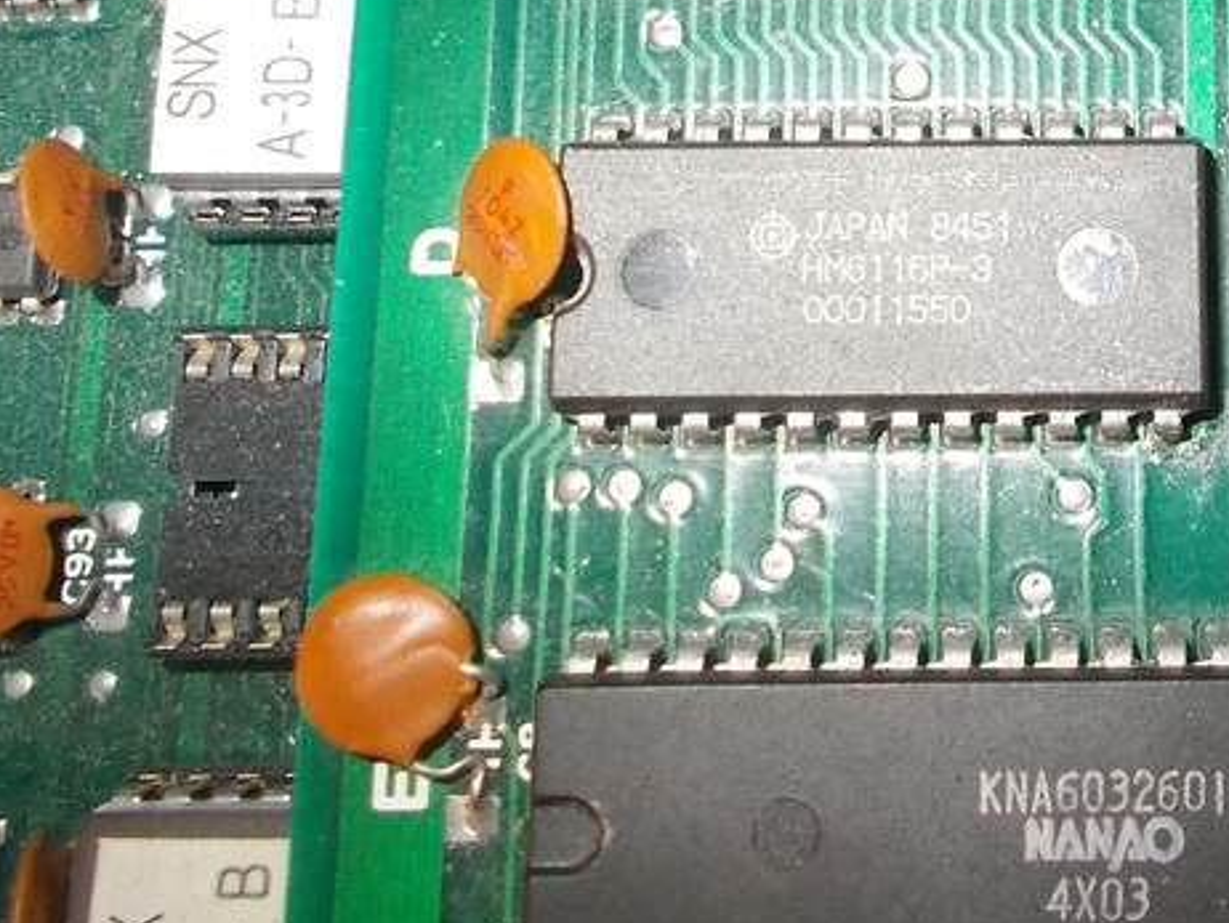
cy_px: 0
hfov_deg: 30.7
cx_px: 1116
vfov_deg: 23.4
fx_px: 2131
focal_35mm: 60
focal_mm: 4.6
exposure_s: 1/25
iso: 200
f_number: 3.2
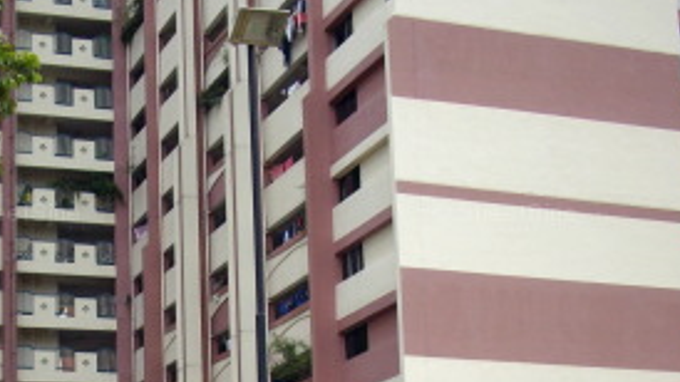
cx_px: 122
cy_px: 464
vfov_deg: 14.4
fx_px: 1460
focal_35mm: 81
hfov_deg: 25.7
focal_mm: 6.2
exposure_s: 1/160
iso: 80
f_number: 5.6
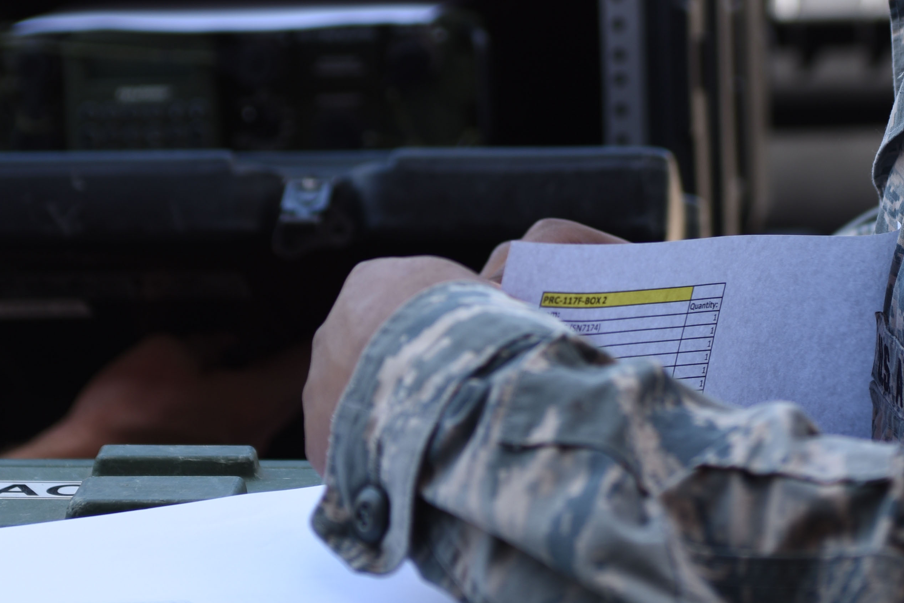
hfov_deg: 10.1
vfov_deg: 6.7
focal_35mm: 204
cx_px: 569
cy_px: -11
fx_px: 5124
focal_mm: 70
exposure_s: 1/320
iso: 64
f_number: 2.8
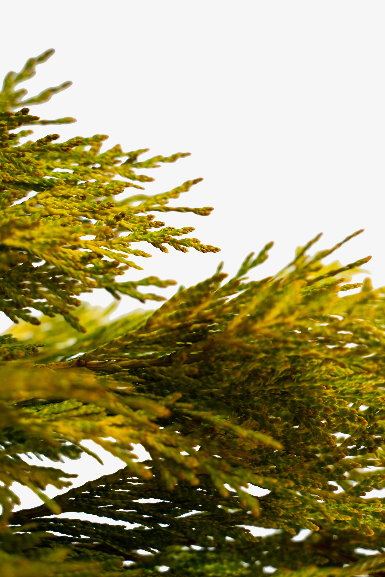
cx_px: 192
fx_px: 1203
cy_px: 288
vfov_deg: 27.0
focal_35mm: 75
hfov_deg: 18.2
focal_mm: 75
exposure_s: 1/320
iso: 640
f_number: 4
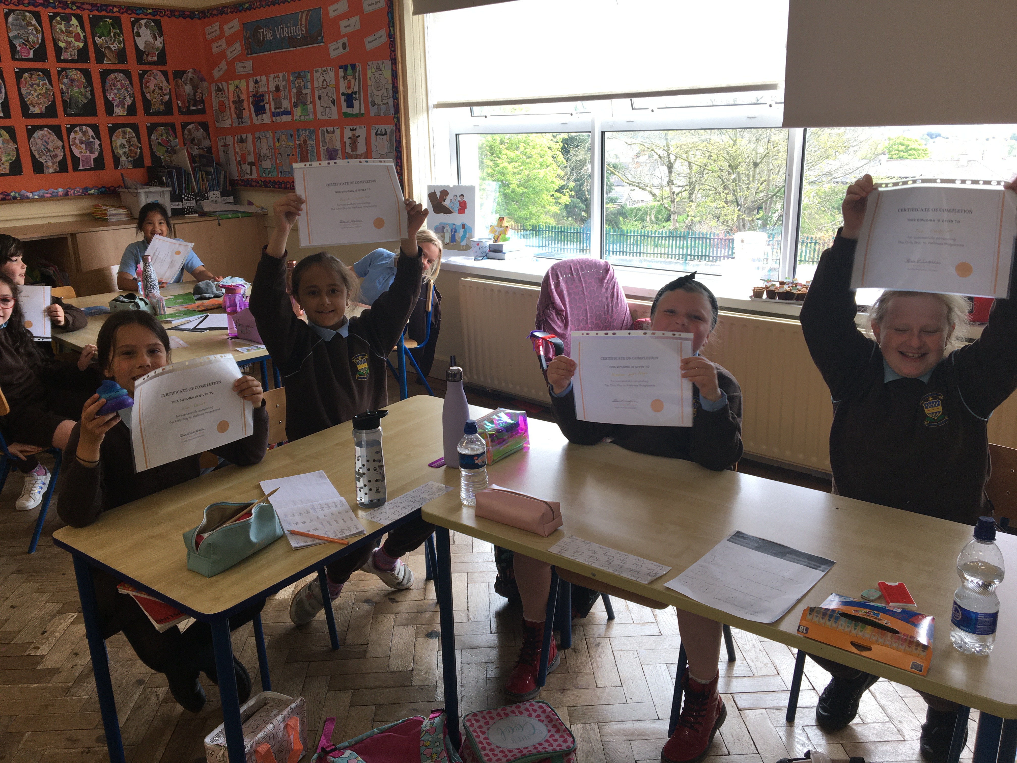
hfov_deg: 61.7
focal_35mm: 29
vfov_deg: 48.2
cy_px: 382
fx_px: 852
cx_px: 508
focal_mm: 4.15
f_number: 2.2
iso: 32
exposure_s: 1/50
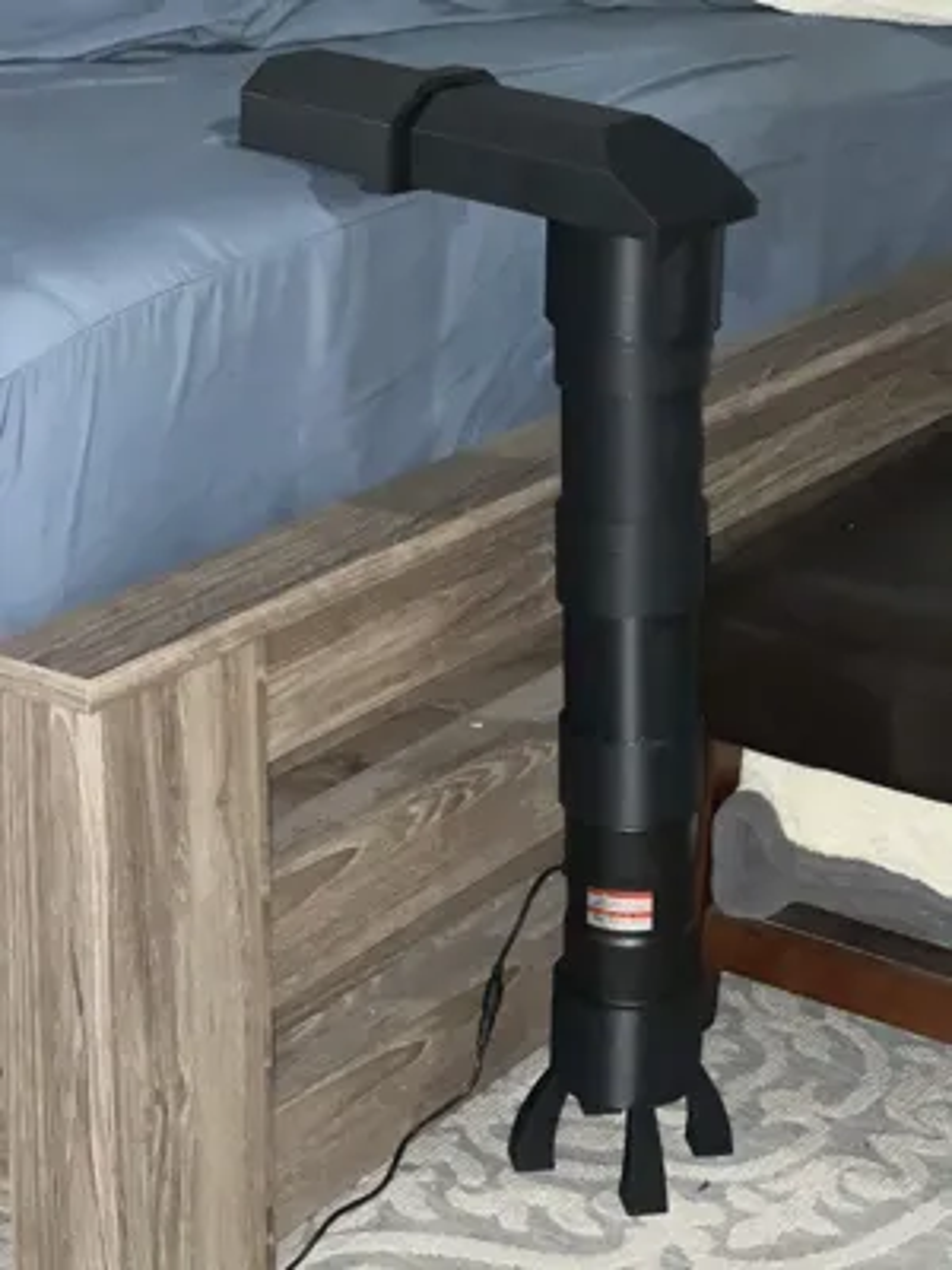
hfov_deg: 19.1
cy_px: 635
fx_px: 2824
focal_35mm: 77
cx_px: 476
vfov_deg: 25.3
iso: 1600
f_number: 2.8
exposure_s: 1/34
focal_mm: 9
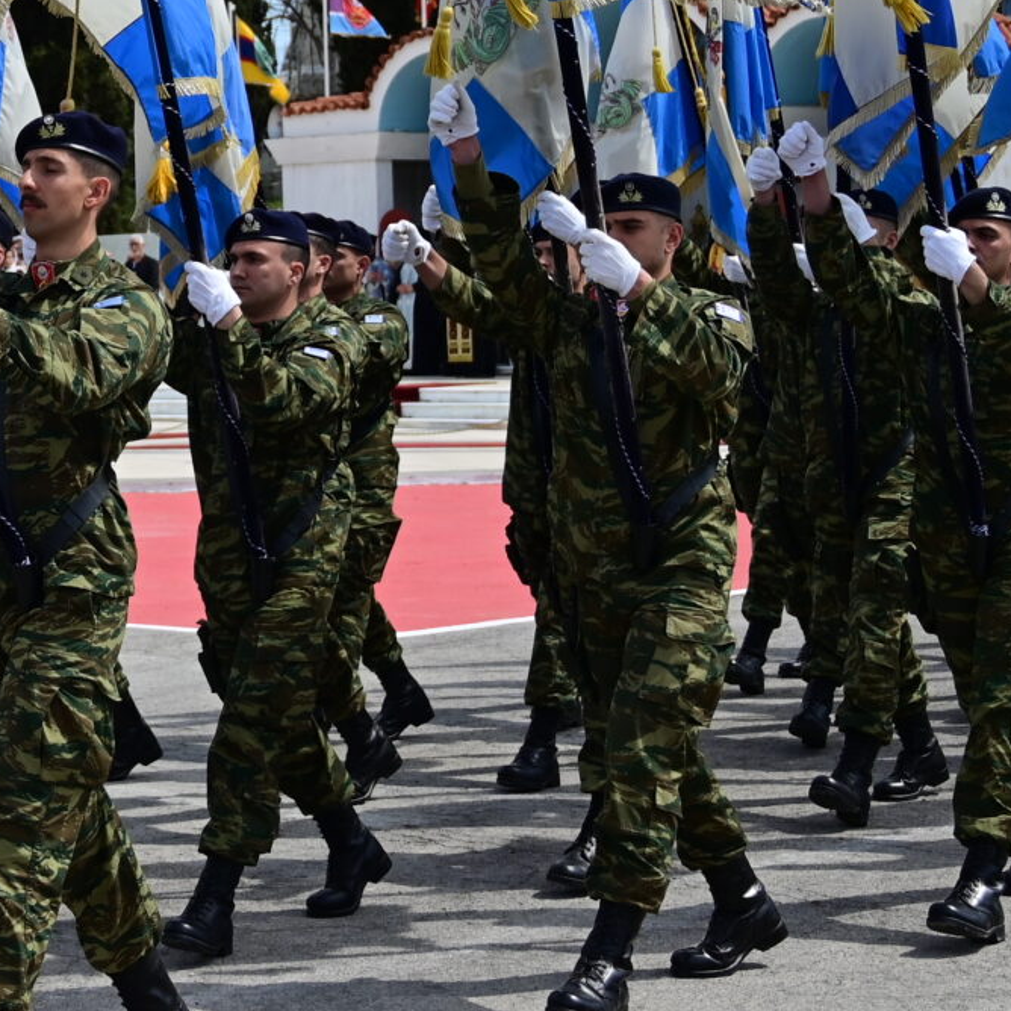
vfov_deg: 16.7
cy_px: 122
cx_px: -242
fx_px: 3391
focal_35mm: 103
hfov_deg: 16.2
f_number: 4
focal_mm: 31.5
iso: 200
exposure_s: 1/2500
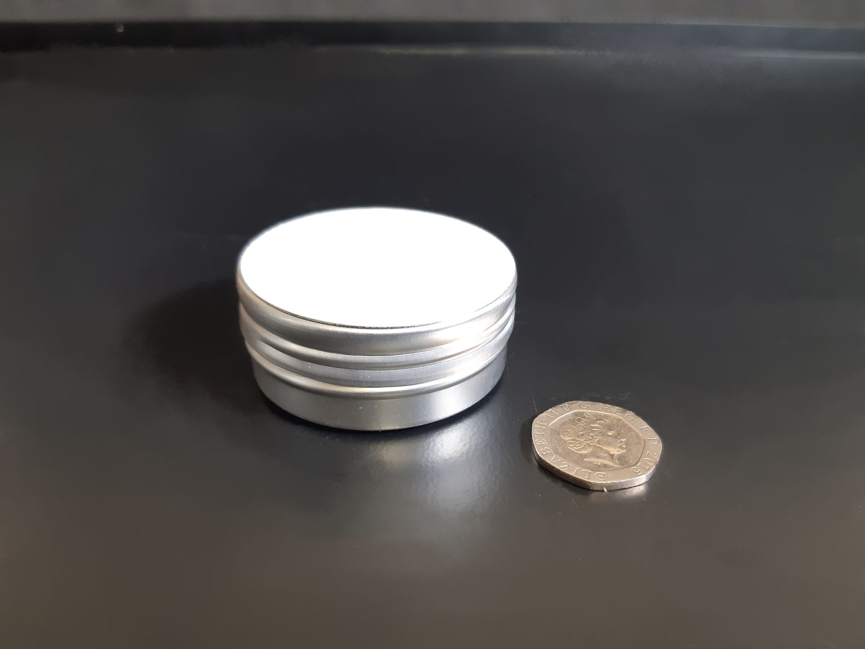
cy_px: 324
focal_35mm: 26
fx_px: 650
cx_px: 432
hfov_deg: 67.3
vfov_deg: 53.1
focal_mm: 3.92
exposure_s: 1/25
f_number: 1.7
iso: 250
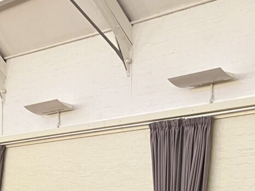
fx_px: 678
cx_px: 219
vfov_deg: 15.2
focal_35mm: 92
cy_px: 262
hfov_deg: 20.9
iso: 100
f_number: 1.8
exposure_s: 1/50
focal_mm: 3.99
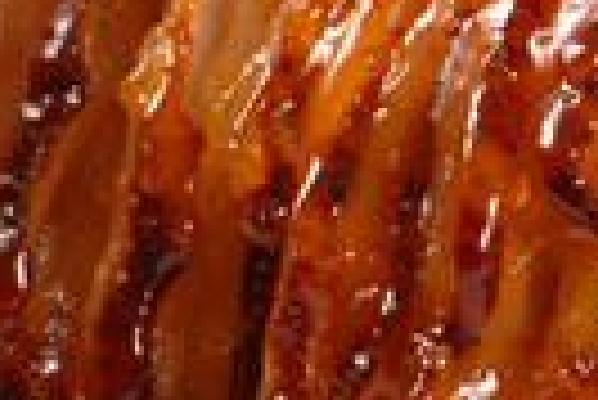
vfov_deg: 1.4
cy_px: 249
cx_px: 1216
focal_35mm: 1015
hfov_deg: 2.0
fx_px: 16878
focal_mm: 90
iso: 100
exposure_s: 1/160
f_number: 7.1
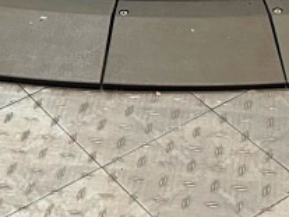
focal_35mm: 119
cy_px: -258
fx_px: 993
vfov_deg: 11.0
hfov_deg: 16.6
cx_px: 161
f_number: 1.78
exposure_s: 1/60
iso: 640
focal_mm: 6.86
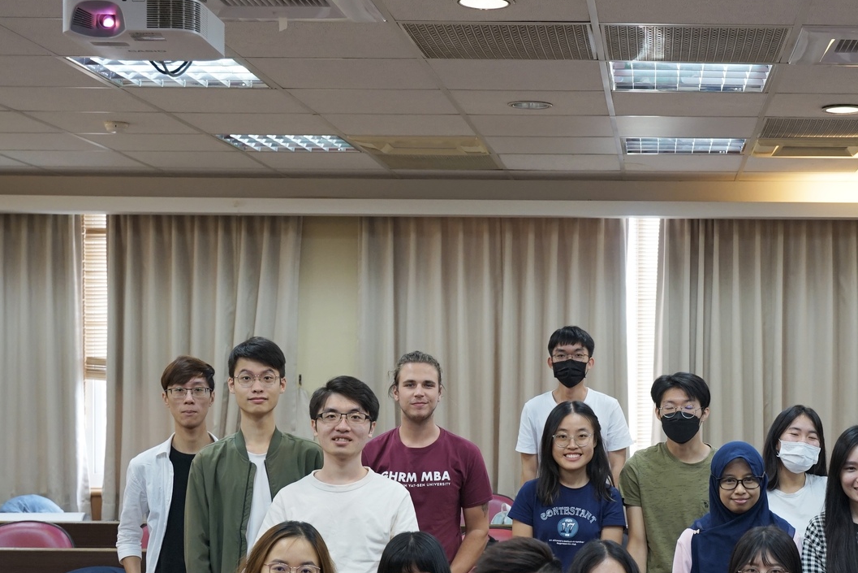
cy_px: 433
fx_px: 1645
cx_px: 669
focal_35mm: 69
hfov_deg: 28.7
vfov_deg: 19.6
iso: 800
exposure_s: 1/160
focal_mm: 38
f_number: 4
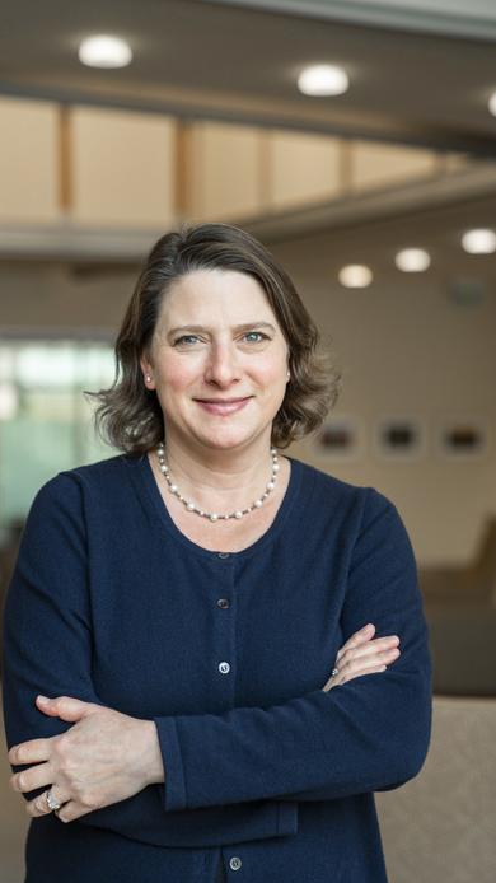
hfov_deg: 16.3
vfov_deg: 28.6
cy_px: 444
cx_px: 214
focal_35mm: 74
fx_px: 1731
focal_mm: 70
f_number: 2.8
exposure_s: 1/640
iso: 1000
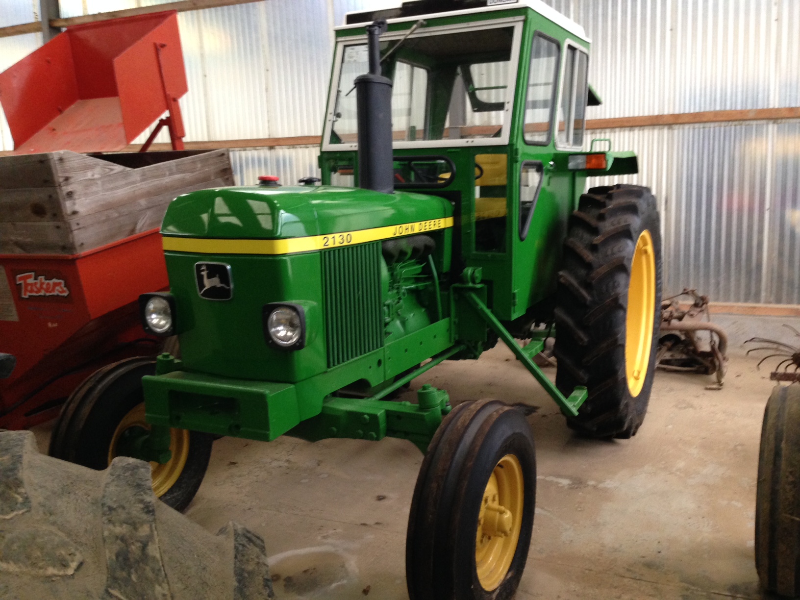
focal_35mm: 33
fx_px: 763
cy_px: 300
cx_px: 400
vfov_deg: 42.9
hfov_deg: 55.4
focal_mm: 4.12
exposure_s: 1/20
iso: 200
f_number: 2.4
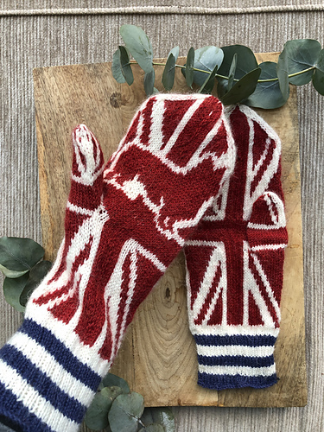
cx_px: 162
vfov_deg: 63.4
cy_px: 216
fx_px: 349
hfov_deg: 49.7
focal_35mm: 28
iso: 40
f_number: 1.8
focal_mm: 4
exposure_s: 1/24
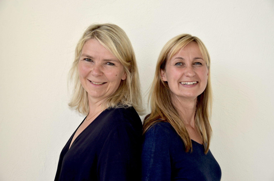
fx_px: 501
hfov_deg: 30.6
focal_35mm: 66
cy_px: 90
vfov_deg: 20.5
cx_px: 137
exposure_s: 1/250
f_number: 5
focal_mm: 44
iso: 100
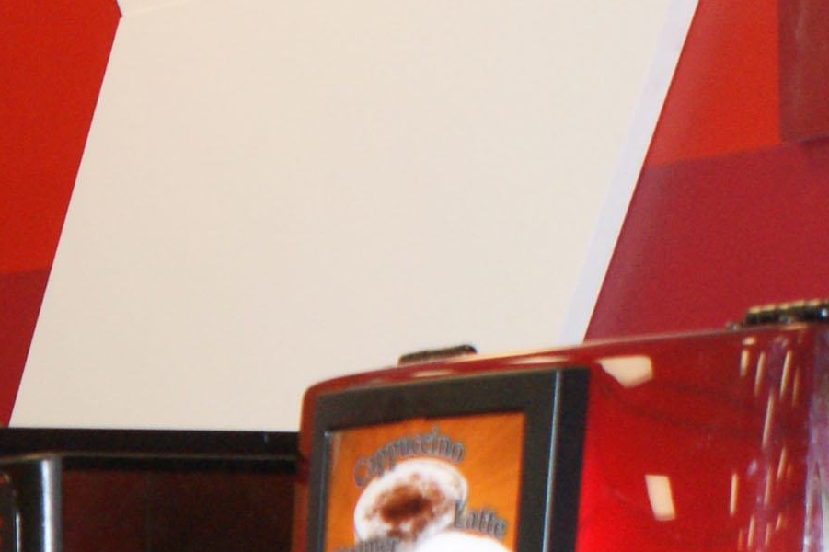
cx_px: -322
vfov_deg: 6.3
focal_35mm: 214
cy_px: 908
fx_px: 4926
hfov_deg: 9.4
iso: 400
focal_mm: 28
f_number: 5
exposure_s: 1/60
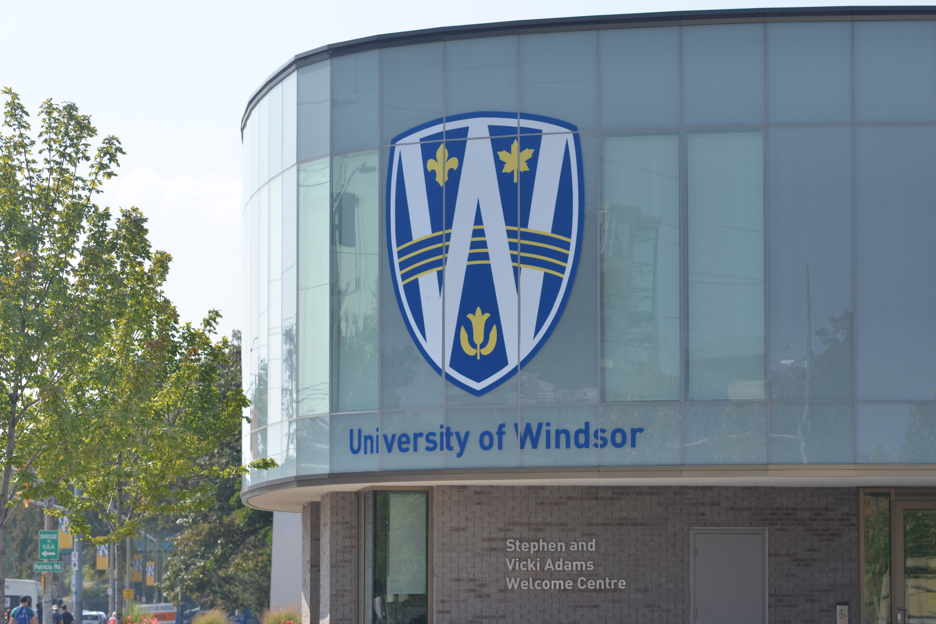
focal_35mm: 139
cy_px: 315
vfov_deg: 9.9
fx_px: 3602
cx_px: 495
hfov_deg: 14.8
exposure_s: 1/320
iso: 160
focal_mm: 85
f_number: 4.5
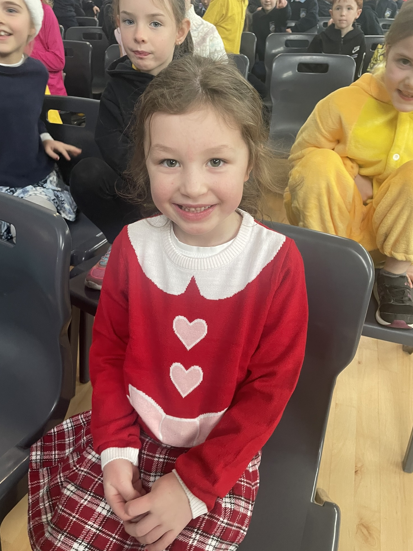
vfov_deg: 65.3
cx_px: 202
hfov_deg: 51.4
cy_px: 267
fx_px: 430
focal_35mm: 27
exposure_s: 1/60
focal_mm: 4.2
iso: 160
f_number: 1.6
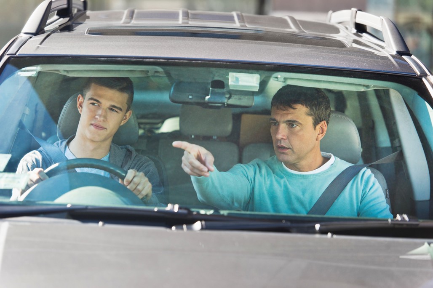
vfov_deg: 8.1
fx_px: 2043
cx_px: 216
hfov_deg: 12.1
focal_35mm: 170
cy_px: 144
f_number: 3.5
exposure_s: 1/320
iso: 320
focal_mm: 170
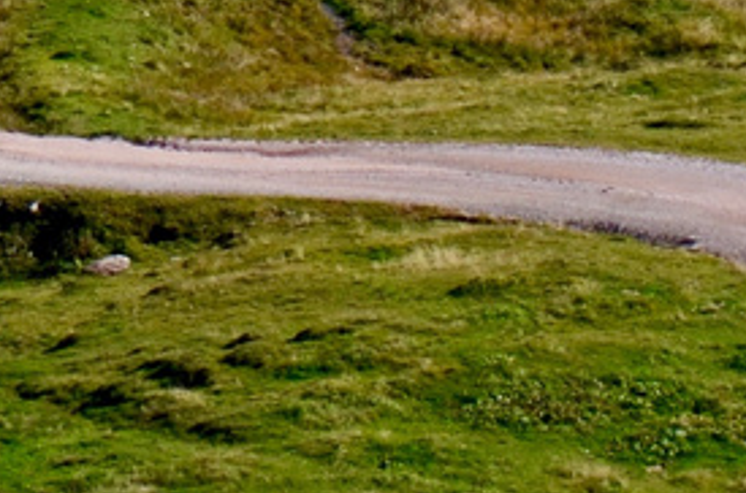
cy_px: -14
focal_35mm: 1199
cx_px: -324
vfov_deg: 1.1
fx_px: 24788
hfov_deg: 1.7
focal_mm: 135
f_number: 9
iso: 100
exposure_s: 1/320
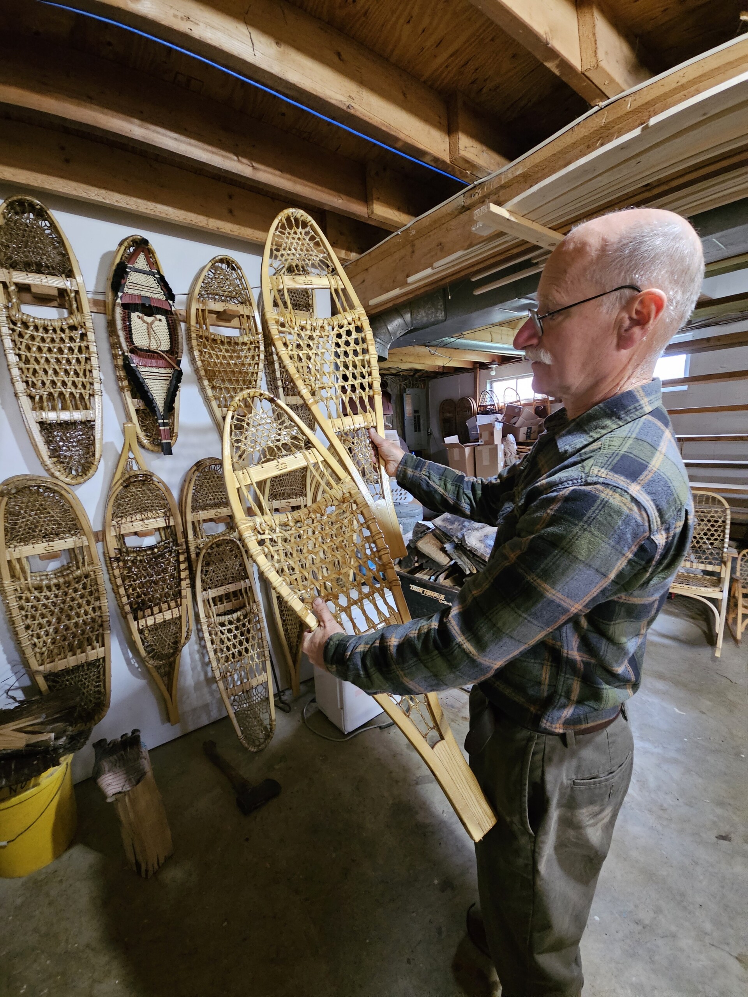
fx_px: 375
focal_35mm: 13
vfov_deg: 106.2
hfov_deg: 89.9
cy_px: 498
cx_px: 374
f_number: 2.2
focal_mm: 2.2
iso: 800
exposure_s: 1/24
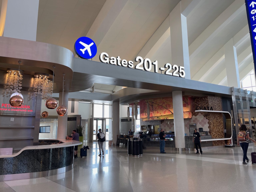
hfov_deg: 67.3
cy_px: 96
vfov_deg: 53.1
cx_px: 128
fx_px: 192
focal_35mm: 26
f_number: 1.6
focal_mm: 5.1
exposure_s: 1/120
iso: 80
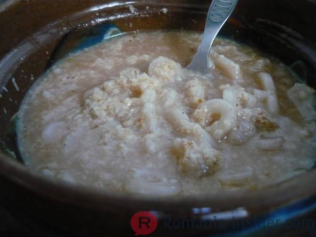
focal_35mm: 33
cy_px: 118
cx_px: 158
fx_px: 301
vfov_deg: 43.0
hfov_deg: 55.3
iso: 800
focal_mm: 5.5
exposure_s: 1/25
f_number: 2.8
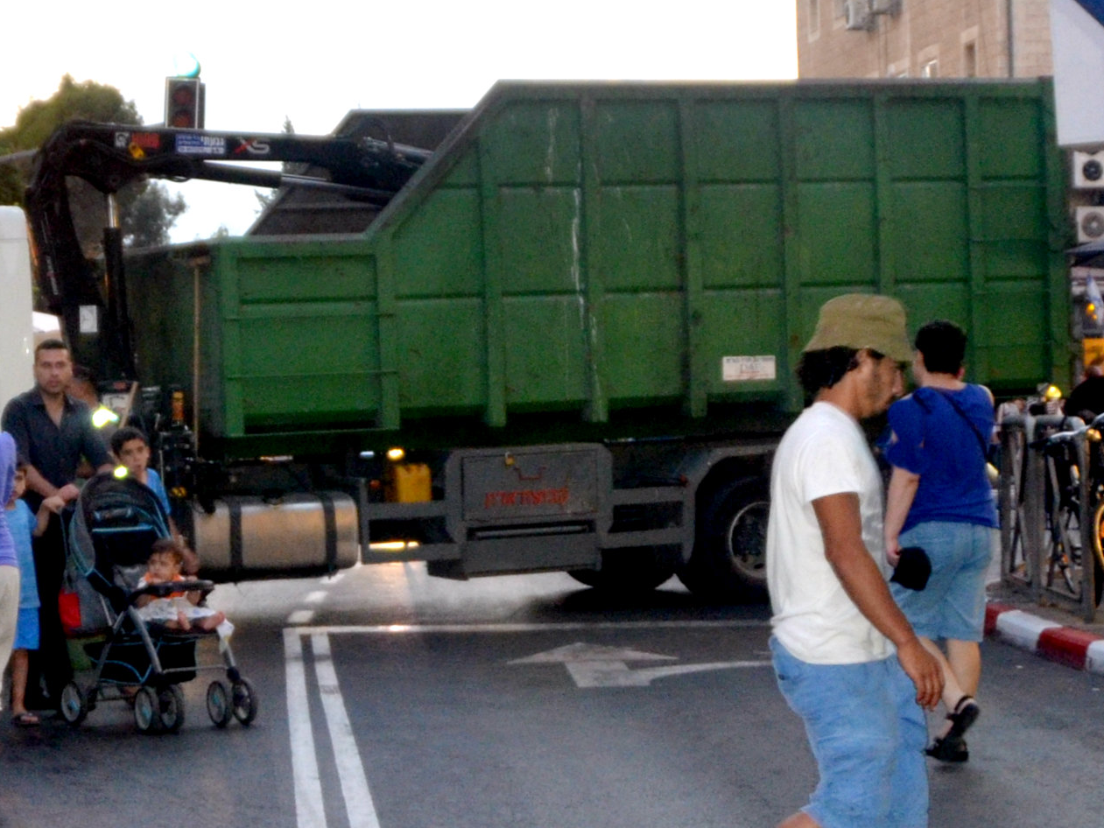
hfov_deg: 19.6
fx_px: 3158
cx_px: 189
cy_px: 304
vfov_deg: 14.9
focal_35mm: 99
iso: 900
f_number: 3.5
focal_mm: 22
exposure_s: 1/60
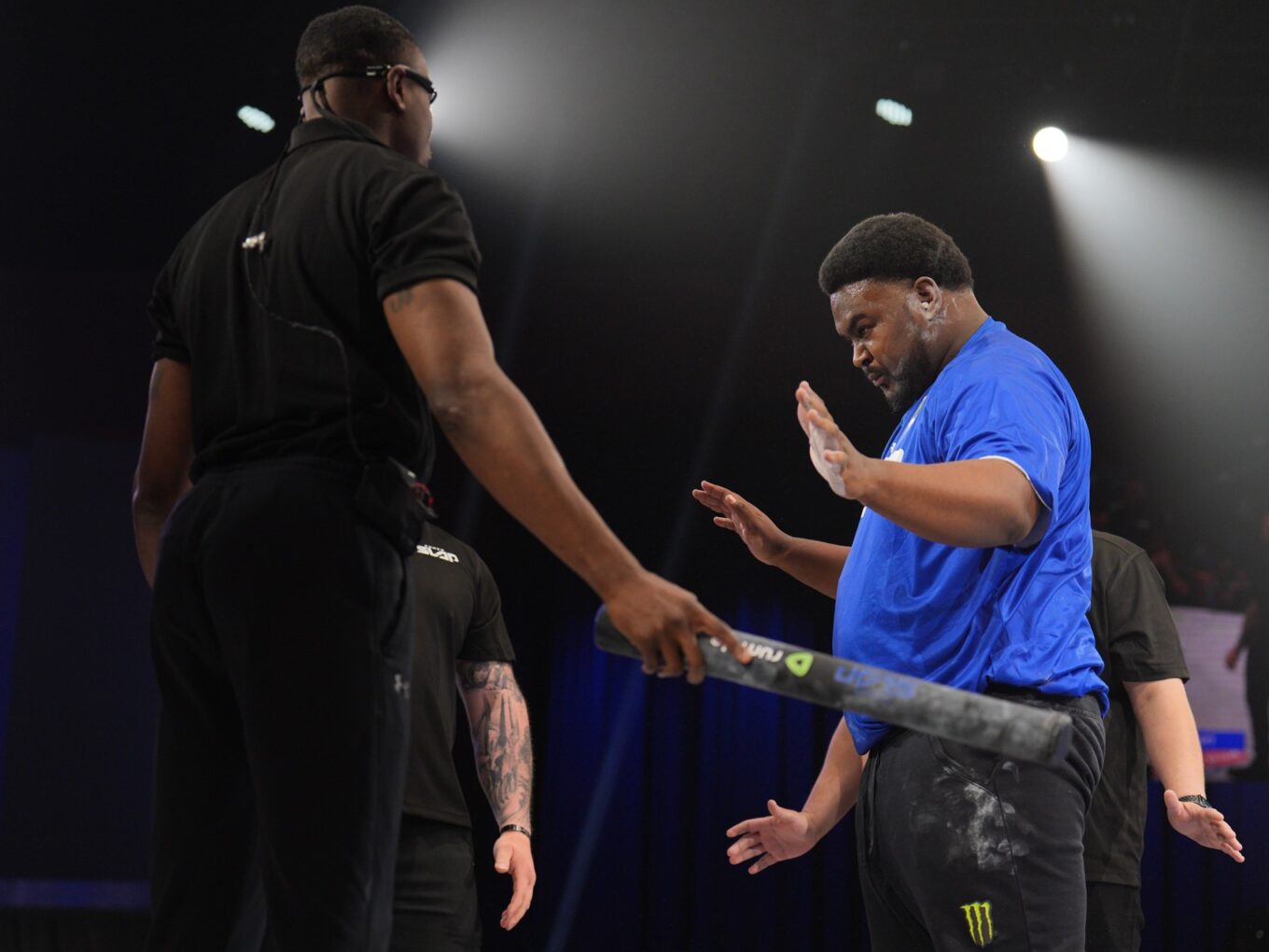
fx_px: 2786
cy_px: 476
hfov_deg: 25.7
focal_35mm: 76
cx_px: 664
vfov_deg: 19.4
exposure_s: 1/1600
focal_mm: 70
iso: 1250
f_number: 3.2
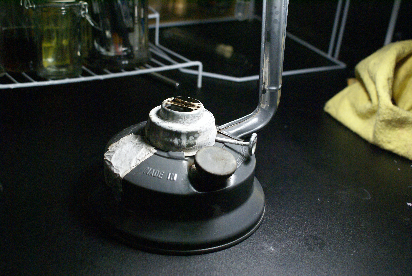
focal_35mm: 45
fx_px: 516
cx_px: 206
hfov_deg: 43.6
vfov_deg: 29.9
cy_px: 138
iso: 800
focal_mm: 30
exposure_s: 1/125
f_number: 5
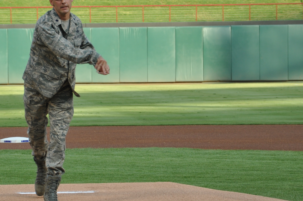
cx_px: 81
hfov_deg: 5.9
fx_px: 2935
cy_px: 87
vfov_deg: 3.9
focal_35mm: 349
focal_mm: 105
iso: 200
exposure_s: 1/200
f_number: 7.1
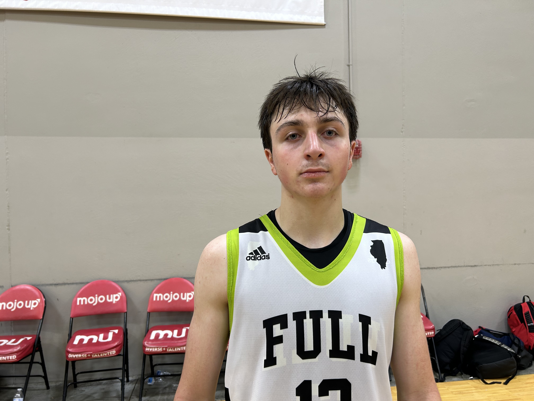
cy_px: 200
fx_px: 401
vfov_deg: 53.1
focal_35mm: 26
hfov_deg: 67.3
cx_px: 267
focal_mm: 5.7
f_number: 1.5
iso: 64
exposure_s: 1/60
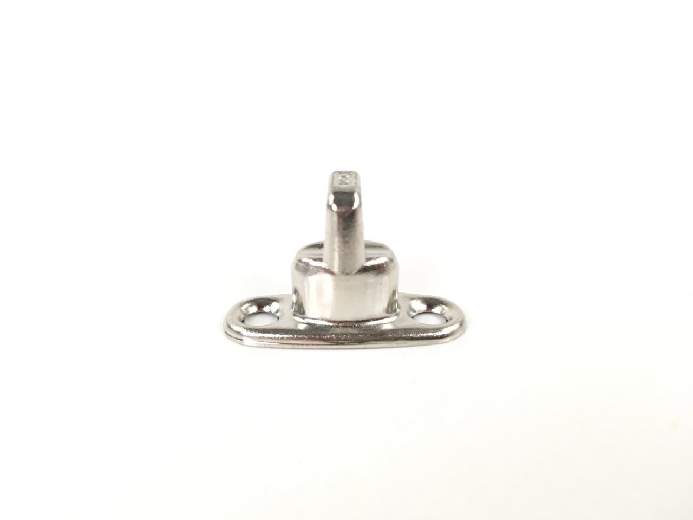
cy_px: 260
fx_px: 581
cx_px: 346
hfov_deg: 61.7
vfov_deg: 48.2
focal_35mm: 29
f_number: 2.2
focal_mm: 4.15
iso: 32
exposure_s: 1/33
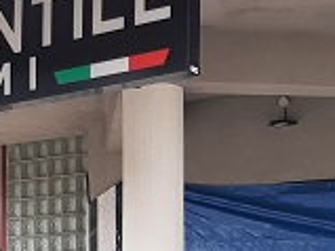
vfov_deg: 14.7
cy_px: 281
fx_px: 948
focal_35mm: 98
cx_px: 249
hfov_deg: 19.9
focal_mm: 3.93
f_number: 1.7
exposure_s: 1/735
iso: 40
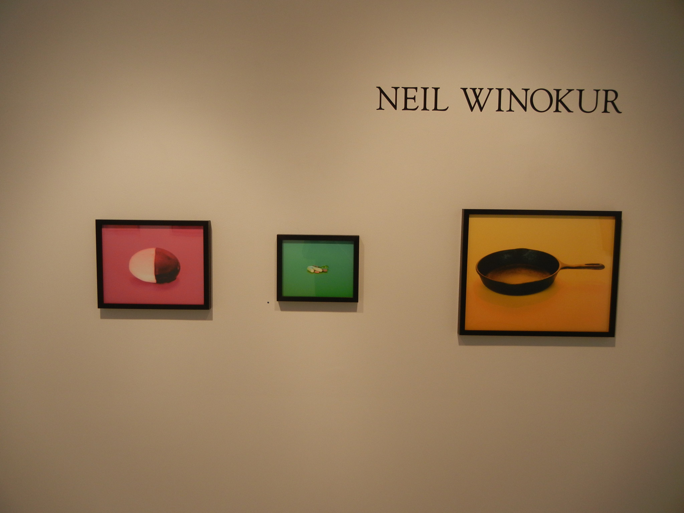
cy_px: 256
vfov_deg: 46.8
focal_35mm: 30
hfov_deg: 60.0
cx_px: 342
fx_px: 593
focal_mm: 5.4
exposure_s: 1/69.6
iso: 160
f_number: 3.5
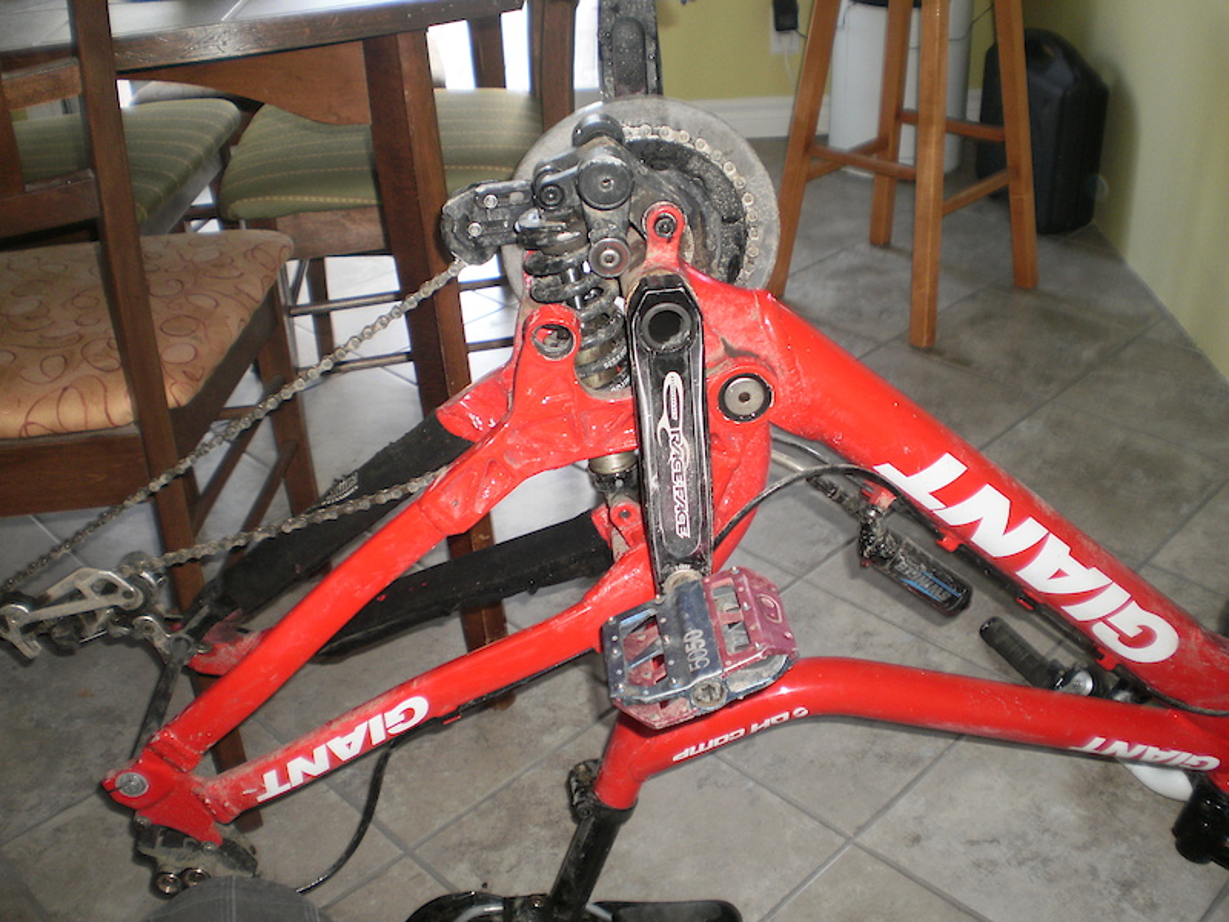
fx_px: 1278
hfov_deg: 51.4
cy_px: 461
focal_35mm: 36
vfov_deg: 39.7
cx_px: 614
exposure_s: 1/30
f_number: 3.1
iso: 125
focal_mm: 6.3
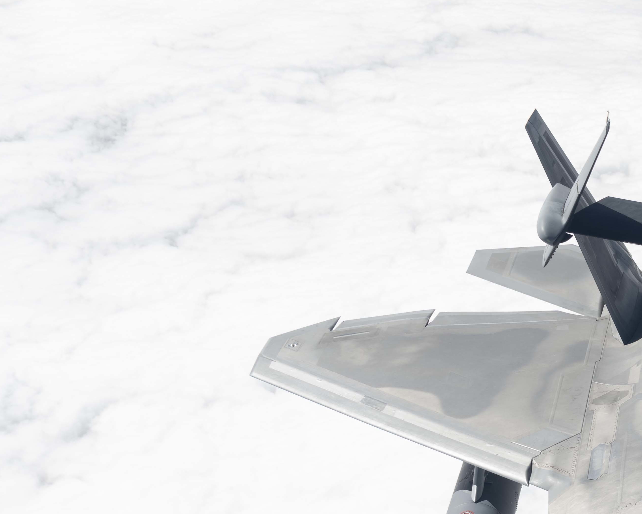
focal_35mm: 70
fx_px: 1330
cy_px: 580
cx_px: 846
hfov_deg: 23.7
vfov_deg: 20.7
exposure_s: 1/125
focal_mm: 24
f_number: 7.1
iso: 31
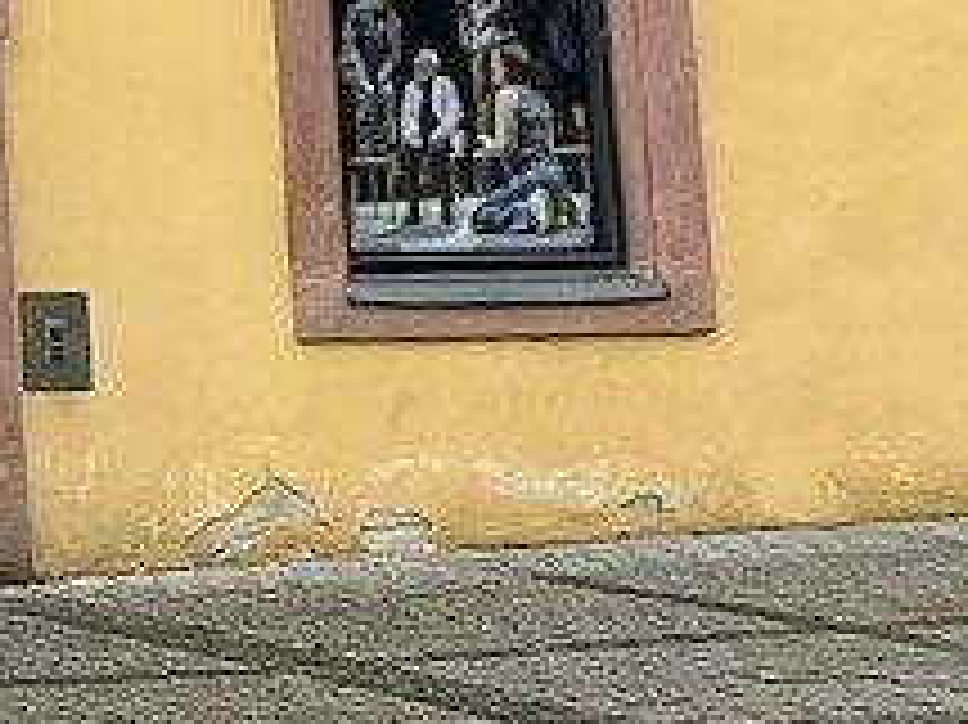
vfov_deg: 8.3
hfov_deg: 10.8
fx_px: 4667
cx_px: -991
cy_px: -899
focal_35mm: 167
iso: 32
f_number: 1.8
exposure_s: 1/357
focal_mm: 3.99
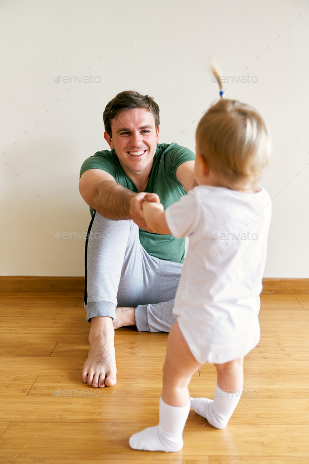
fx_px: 463
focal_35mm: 36
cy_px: 232
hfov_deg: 36.9
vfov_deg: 53.1
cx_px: 154
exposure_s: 1/320
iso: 1600
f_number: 2.8
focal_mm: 36
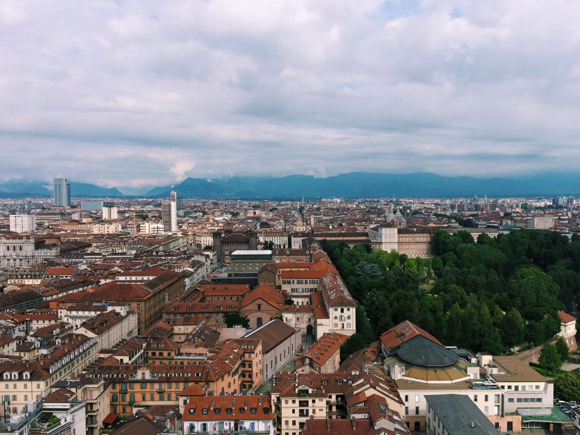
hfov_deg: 61.7
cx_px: 290
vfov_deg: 48.2
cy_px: 218
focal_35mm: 29
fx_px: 486
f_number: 2.2
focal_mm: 4.15
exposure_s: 1/1672
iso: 25
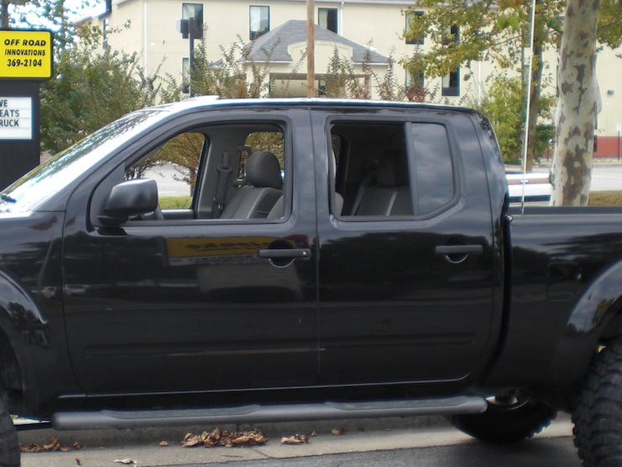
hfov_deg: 26.3
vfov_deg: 19.9
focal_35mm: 74
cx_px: 282
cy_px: 203
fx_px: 1330
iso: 64
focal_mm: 6.3
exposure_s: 1/200
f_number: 3.1
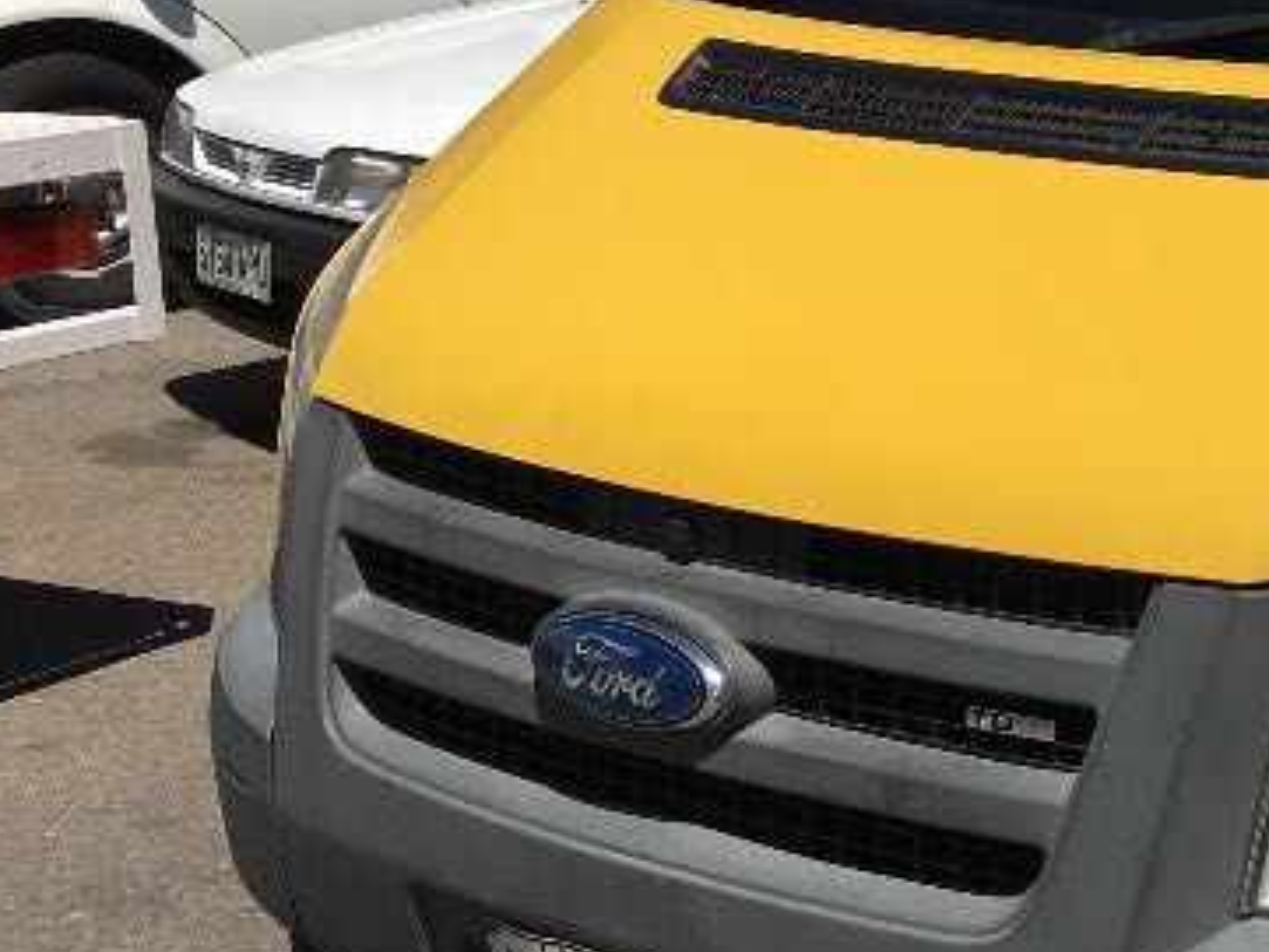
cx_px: 1729
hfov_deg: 21.4
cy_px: 334
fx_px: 2970
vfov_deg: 18.2
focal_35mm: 81
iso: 25
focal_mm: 4.15
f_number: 2.2
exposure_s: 1/3205
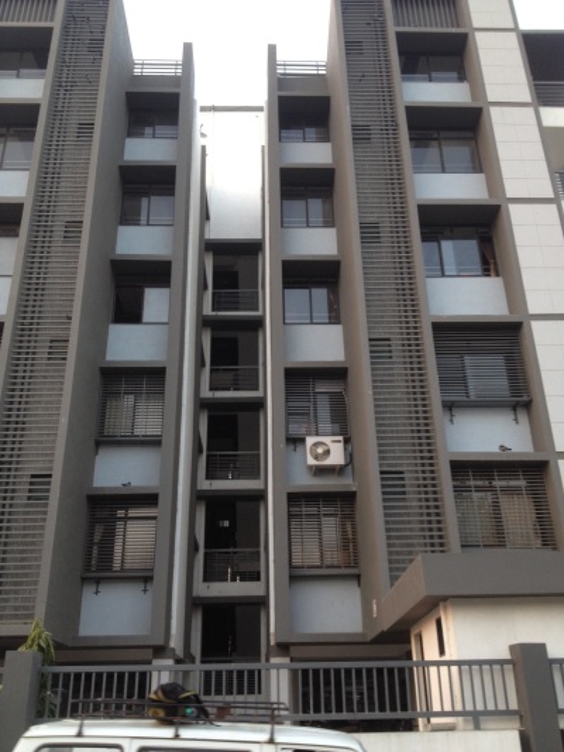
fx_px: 760
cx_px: 282
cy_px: 376
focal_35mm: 35
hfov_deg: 40.7
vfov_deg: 52.6
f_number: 2.4
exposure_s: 1/40
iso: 50
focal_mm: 4.28
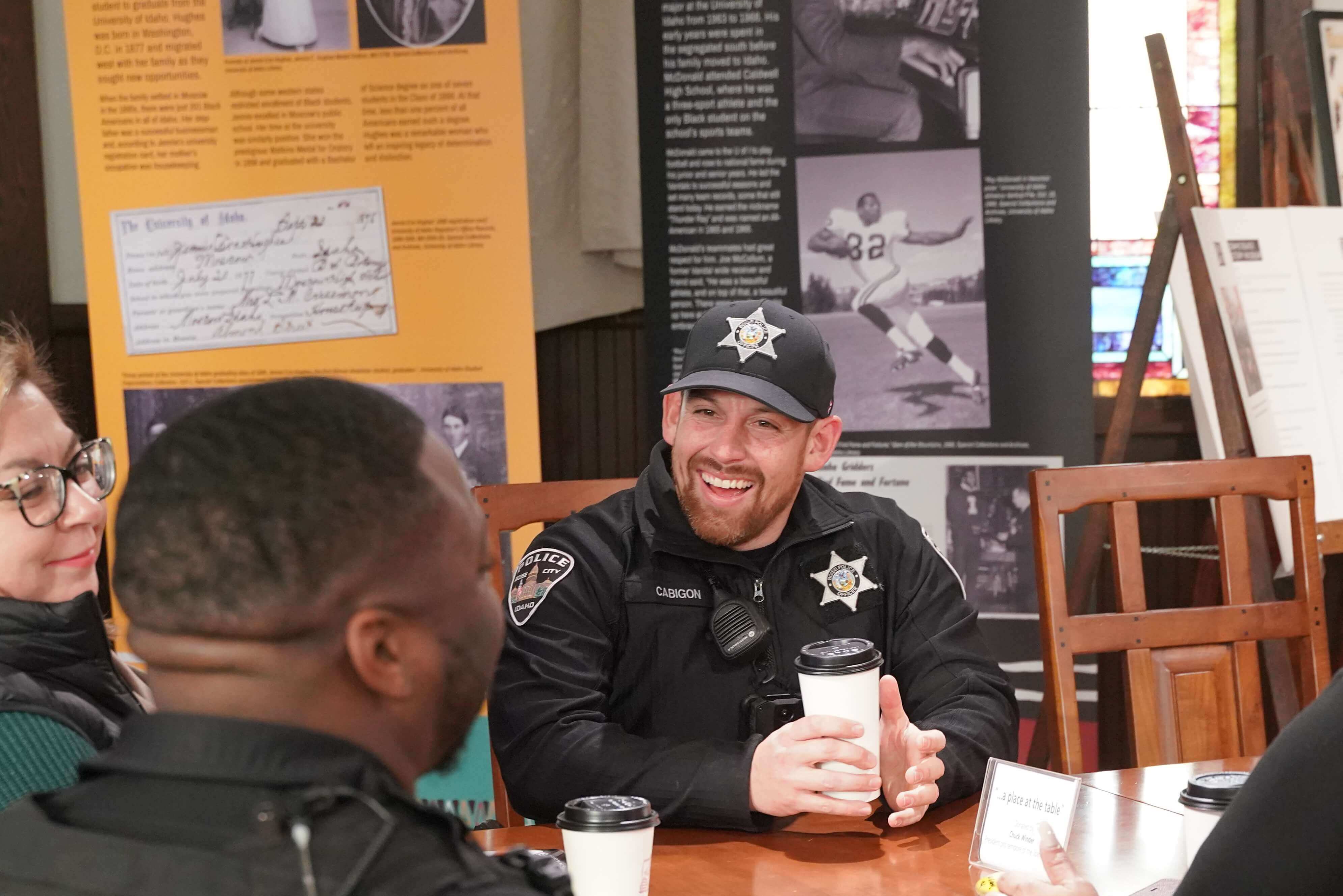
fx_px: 3209
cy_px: 821
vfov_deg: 15.7
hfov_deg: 23.5
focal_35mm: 86
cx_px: 894
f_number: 4
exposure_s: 1/160
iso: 3200
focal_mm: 43
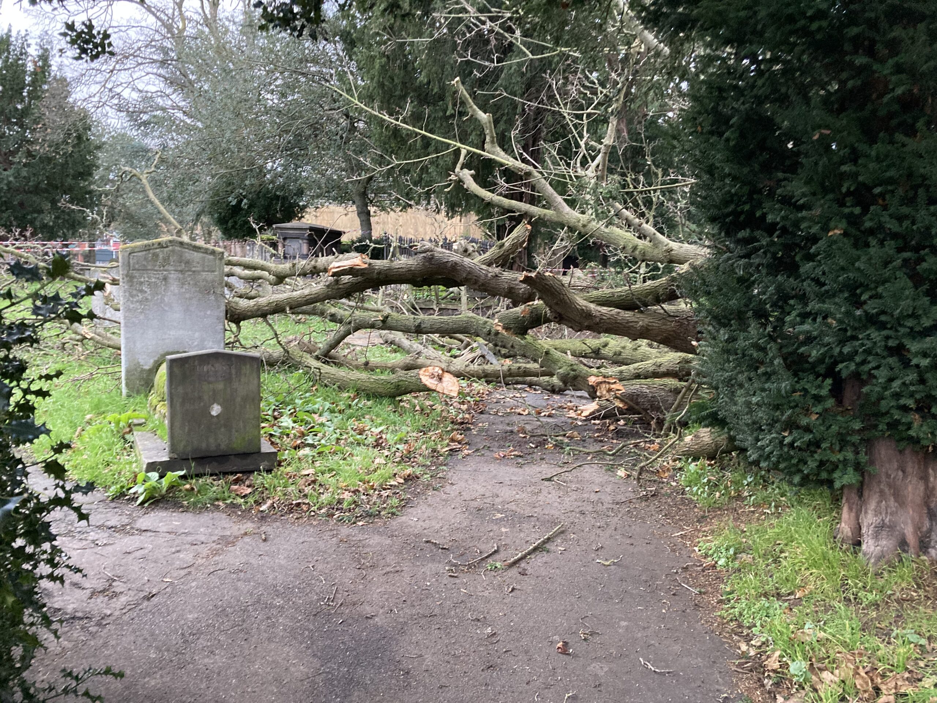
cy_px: 352
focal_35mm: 28
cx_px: 468
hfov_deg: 63.4
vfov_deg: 49.7
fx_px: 758
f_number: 1.8
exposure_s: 1/51
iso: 320
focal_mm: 3.99
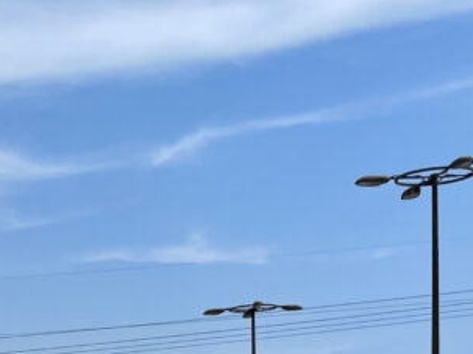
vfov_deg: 15.1
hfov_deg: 20.2
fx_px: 1202
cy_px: 581
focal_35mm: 88
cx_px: -158
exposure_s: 1/7813
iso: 32
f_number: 1.6
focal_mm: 4.2
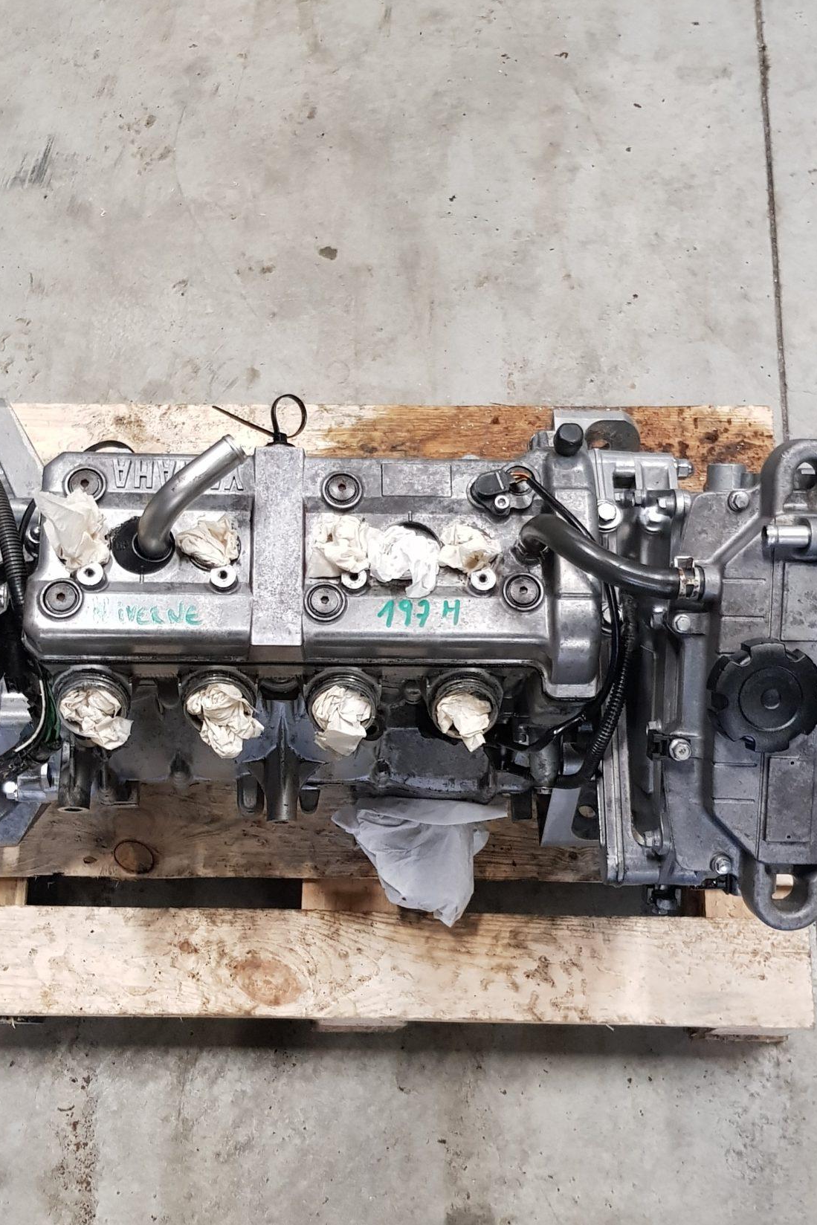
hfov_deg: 31.9
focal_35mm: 42
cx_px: 396
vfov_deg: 46.3
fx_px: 1429
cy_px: 694
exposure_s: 1/25
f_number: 1.7
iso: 250
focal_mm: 4.3
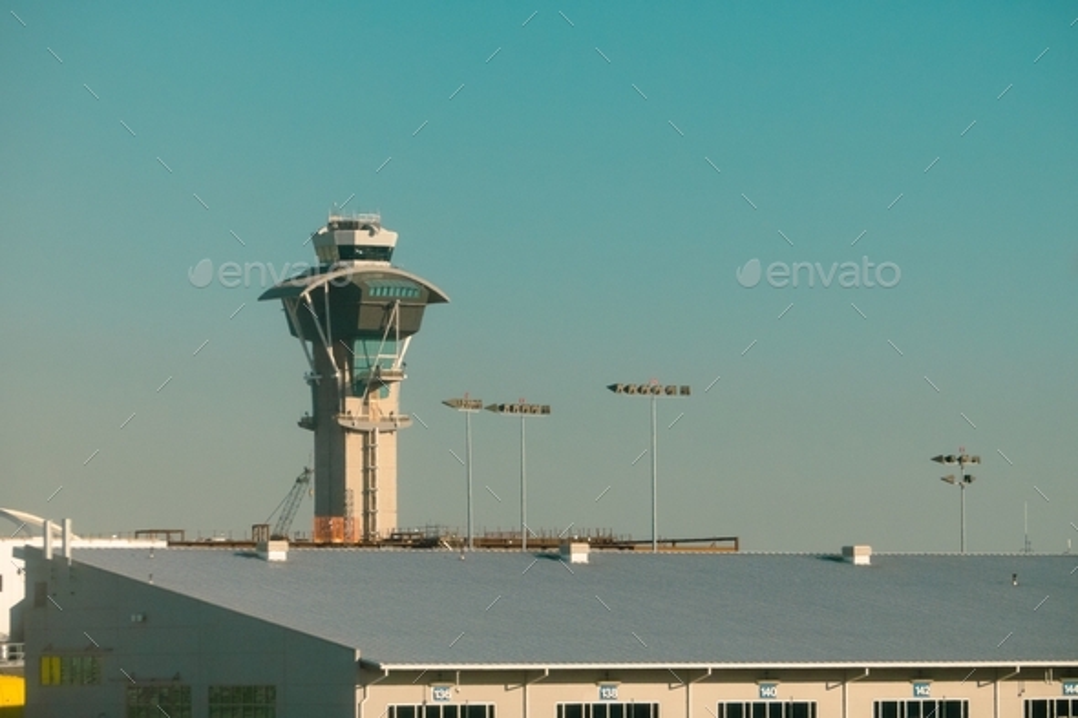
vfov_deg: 6.9
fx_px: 5987
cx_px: 539
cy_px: 359
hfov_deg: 10.3
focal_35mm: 200
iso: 1000
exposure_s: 1/1600
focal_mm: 72
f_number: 9
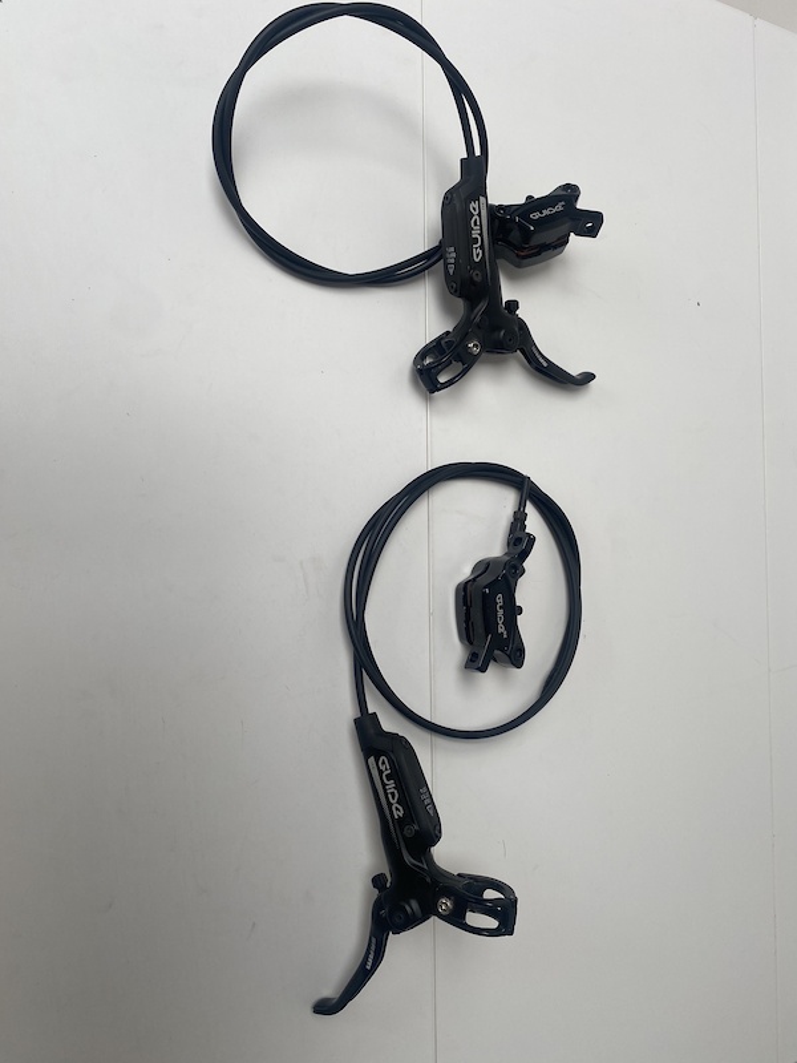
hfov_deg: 53.1
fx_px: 798
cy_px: 532
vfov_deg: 67.3
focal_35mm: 26
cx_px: 398
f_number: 1.8
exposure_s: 1/159
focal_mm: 4.25
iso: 32
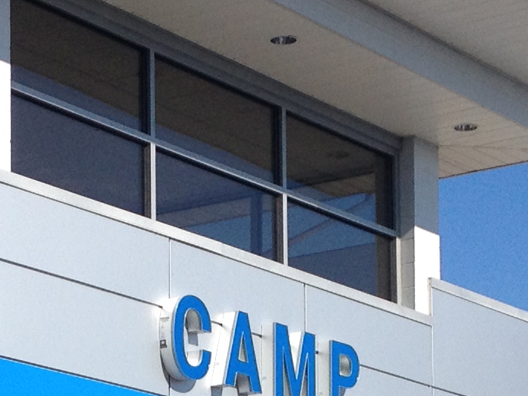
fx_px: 2517
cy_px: 600
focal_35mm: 165
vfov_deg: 8.8
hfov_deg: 12.0
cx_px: 174
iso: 50
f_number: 2.4
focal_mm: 4.28
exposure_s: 1/1783
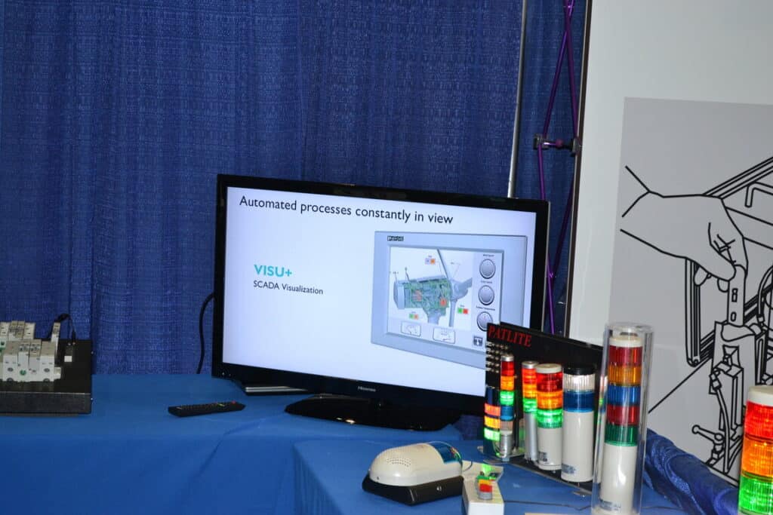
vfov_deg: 20.2
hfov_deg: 29.9
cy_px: 258
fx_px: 1449
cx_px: 386
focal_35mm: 68
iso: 500
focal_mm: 45
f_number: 5.3
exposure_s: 1/60
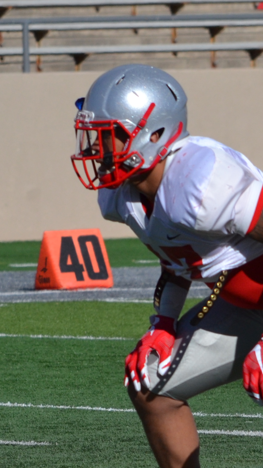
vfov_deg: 2.8
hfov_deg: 1.6
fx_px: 9698
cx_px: 215
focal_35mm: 782
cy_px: 276
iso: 320
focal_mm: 170
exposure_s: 1/2000
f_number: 7.1
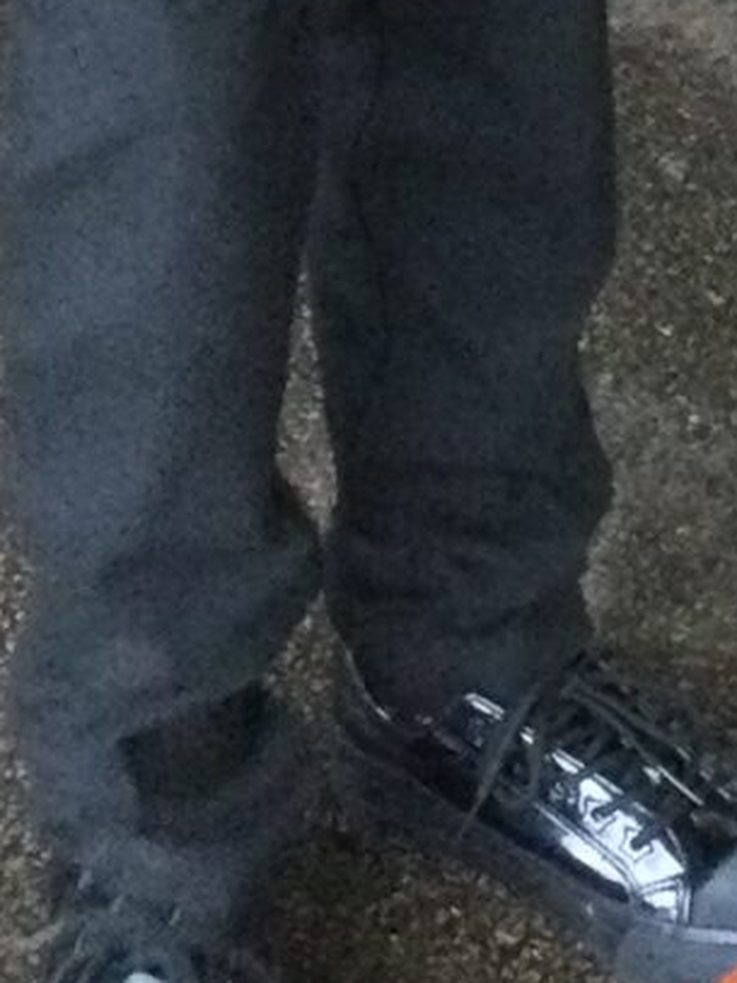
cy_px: -647
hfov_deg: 7.4
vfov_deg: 9.7
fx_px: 5538
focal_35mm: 195
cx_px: 1215
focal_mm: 3.3
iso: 200
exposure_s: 1/25
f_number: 2.4
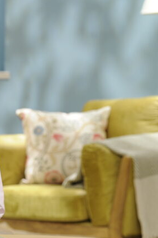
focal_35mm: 289
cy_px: 99
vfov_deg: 7.1
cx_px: -101
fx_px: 1904
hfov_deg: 4.7
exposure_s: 1/125
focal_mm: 120
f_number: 5
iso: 1600
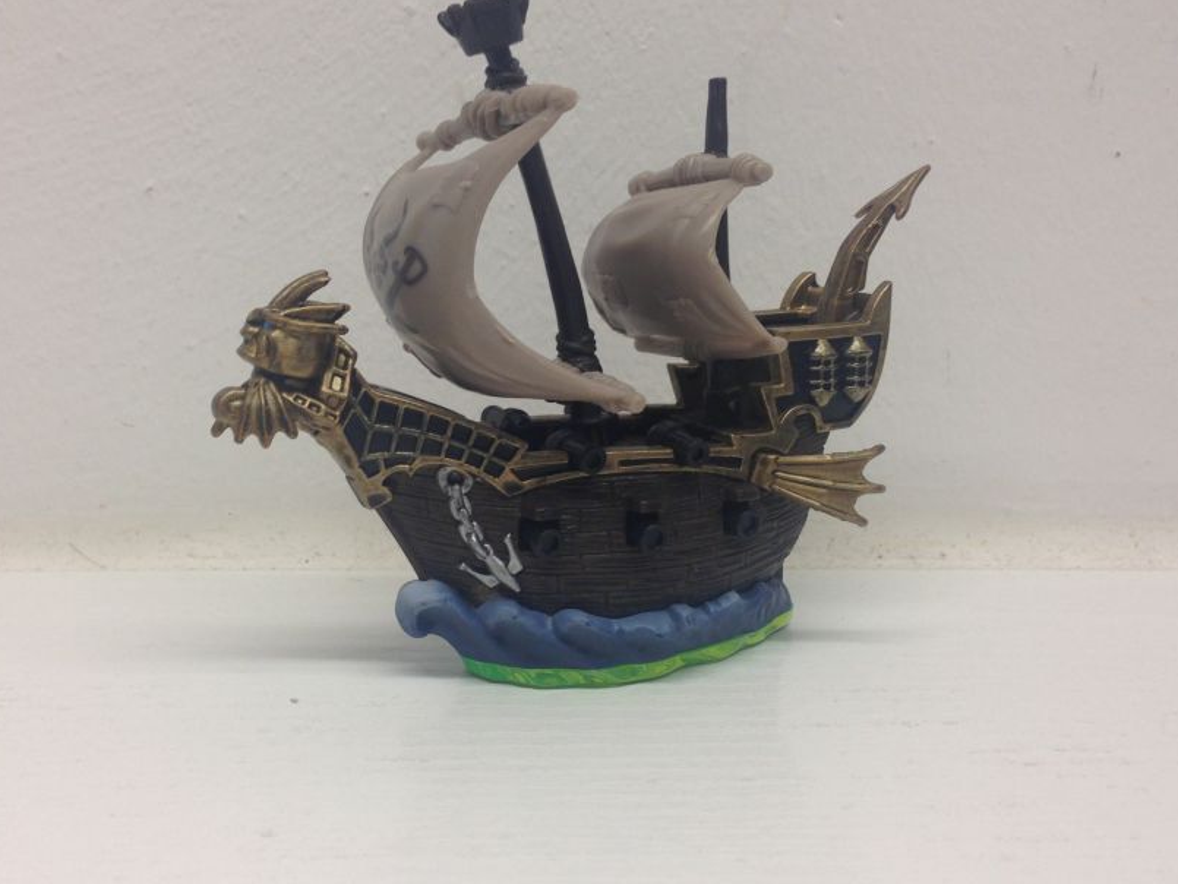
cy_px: 426
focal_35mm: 41
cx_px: 550
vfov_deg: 35.1
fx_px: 1395
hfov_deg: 45.7
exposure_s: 1/33
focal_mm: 4.13
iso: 50
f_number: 2.4
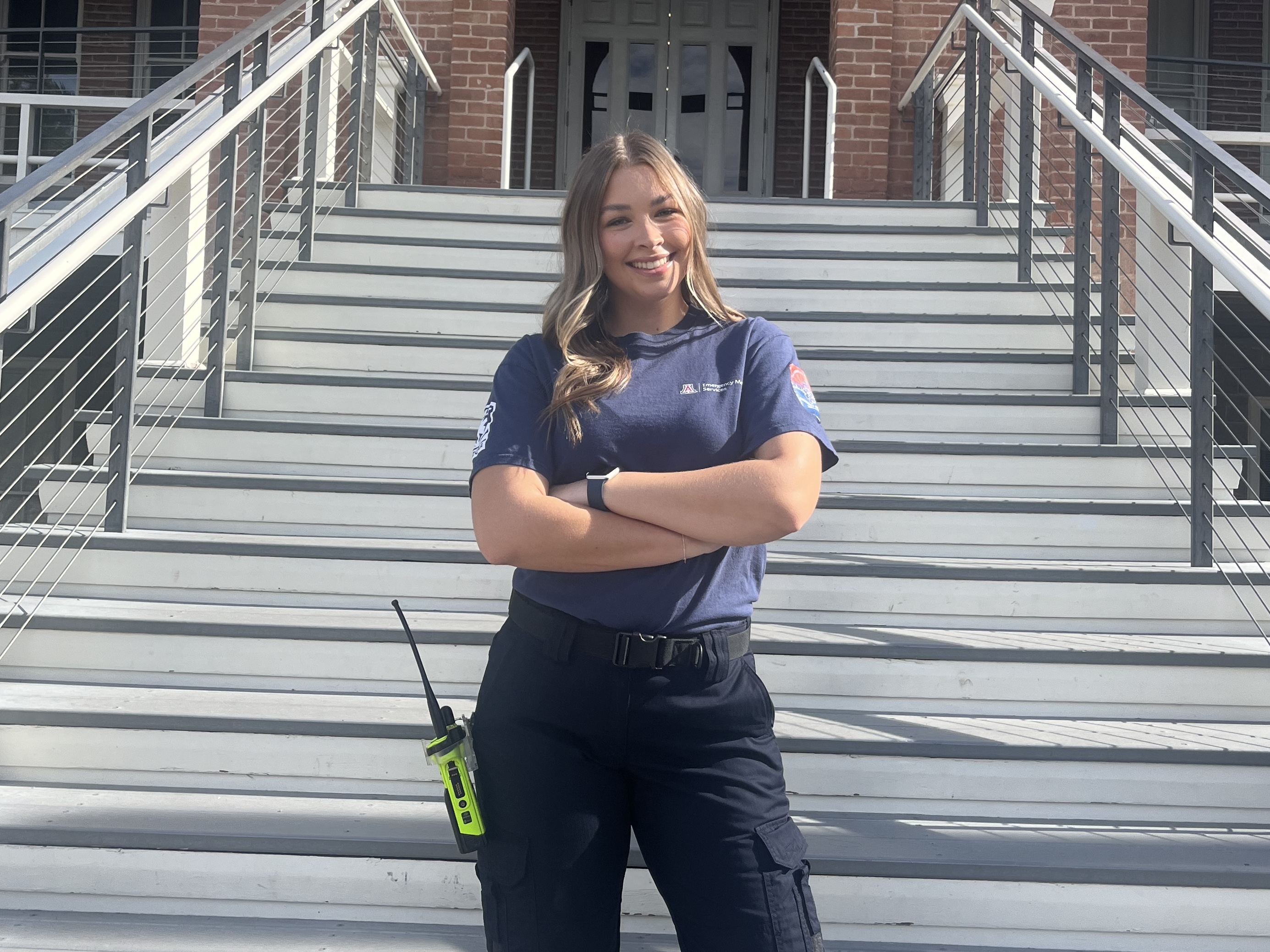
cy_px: 476
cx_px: 635
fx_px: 954
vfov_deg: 53.1
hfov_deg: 67.3
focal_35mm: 26
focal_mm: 5.1
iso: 50
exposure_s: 1/1129
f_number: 1.6
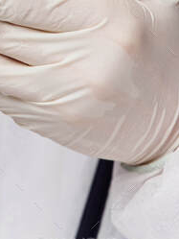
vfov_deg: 7.1
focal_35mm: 275
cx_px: -72
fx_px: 1894
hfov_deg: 5.4
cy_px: -98
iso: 100
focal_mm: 110
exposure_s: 1/100
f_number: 5.6
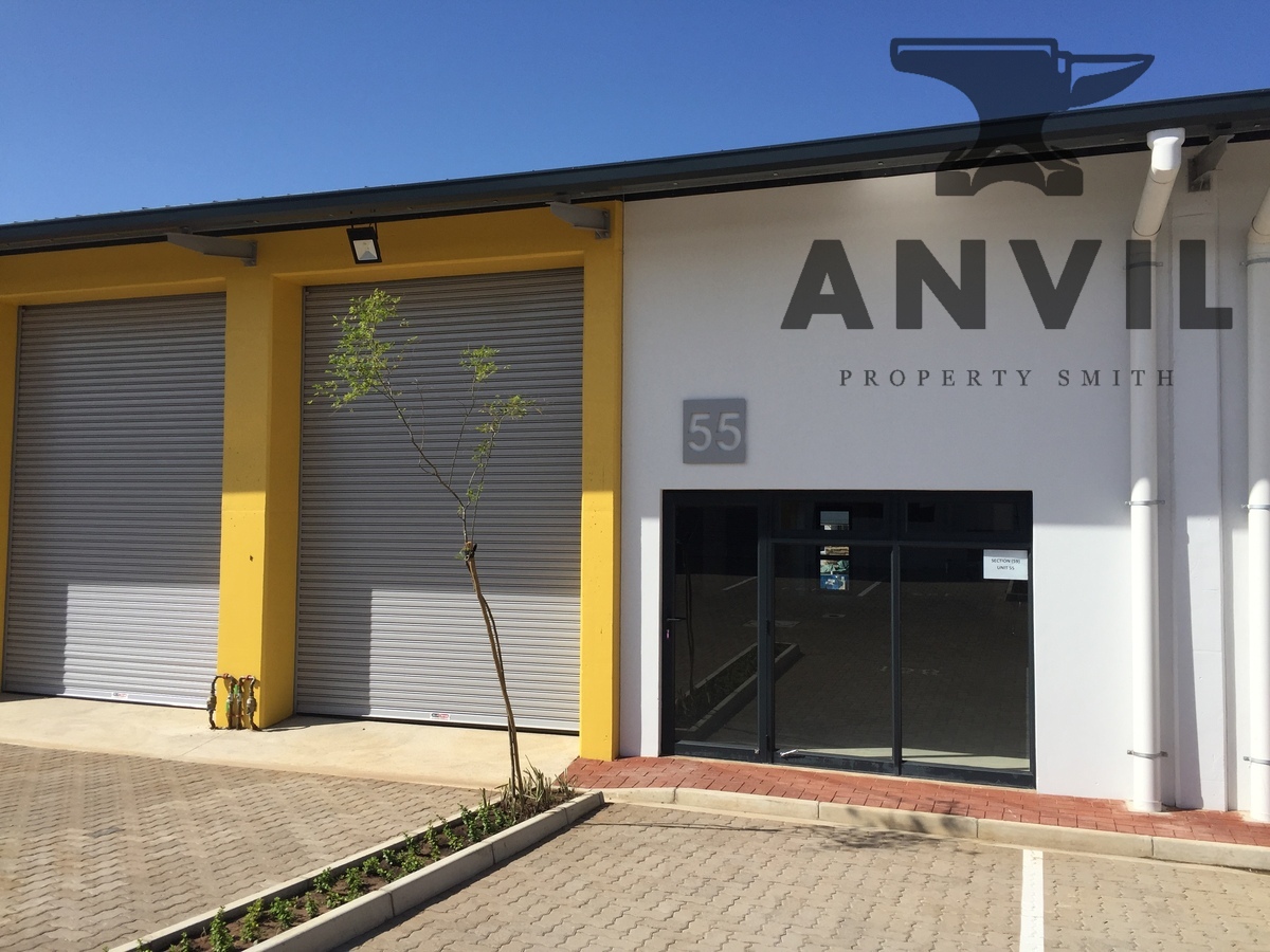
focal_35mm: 29
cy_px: 476
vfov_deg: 48.2
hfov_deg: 61.7
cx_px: 635
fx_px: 1064
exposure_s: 1/3049
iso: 32
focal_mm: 4.15
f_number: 2.2
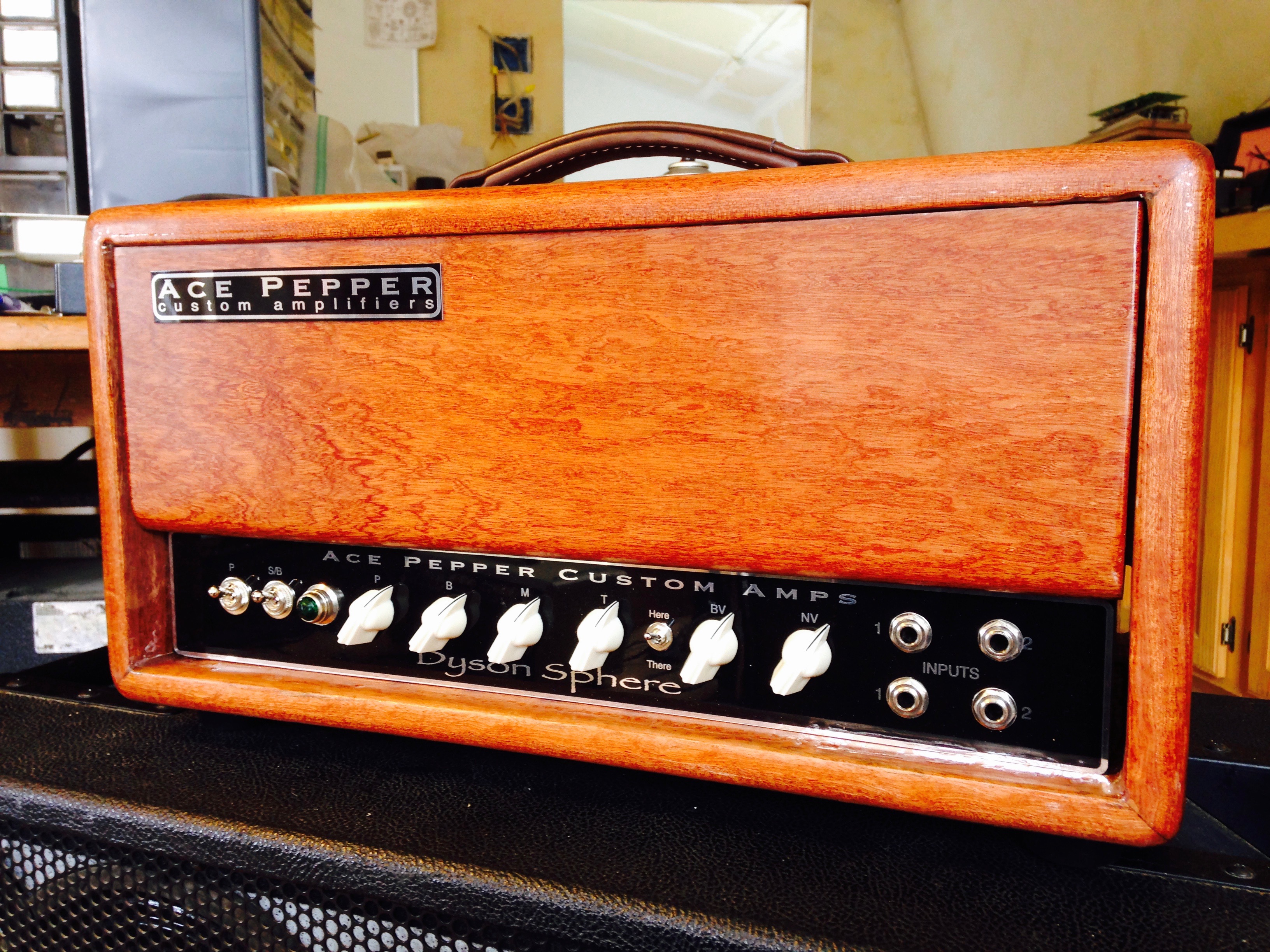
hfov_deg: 55.4
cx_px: 635
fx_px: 1211
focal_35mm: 33
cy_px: 476
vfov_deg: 42.9
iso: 80
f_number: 2.4
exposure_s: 1/20
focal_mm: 4.12
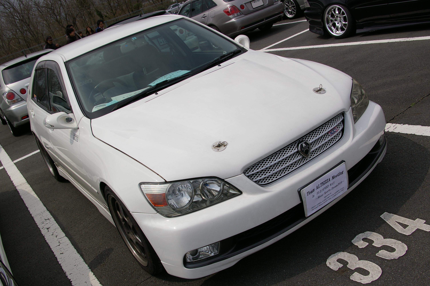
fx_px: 430
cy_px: 143
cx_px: 215
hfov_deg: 53.2
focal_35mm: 36
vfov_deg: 36.8
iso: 200
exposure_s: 1/1000
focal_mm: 24
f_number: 9.5
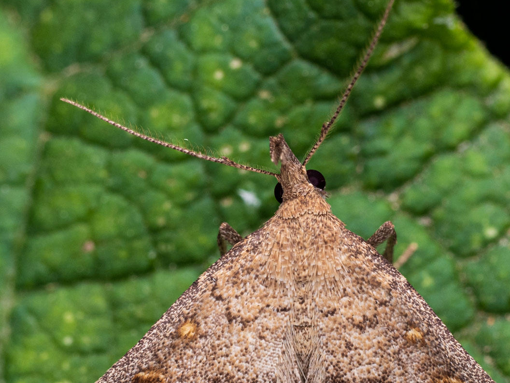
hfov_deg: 8.3
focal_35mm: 239
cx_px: 306
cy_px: 292
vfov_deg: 6.2
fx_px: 3521
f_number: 18
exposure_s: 1/160
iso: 160
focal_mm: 105
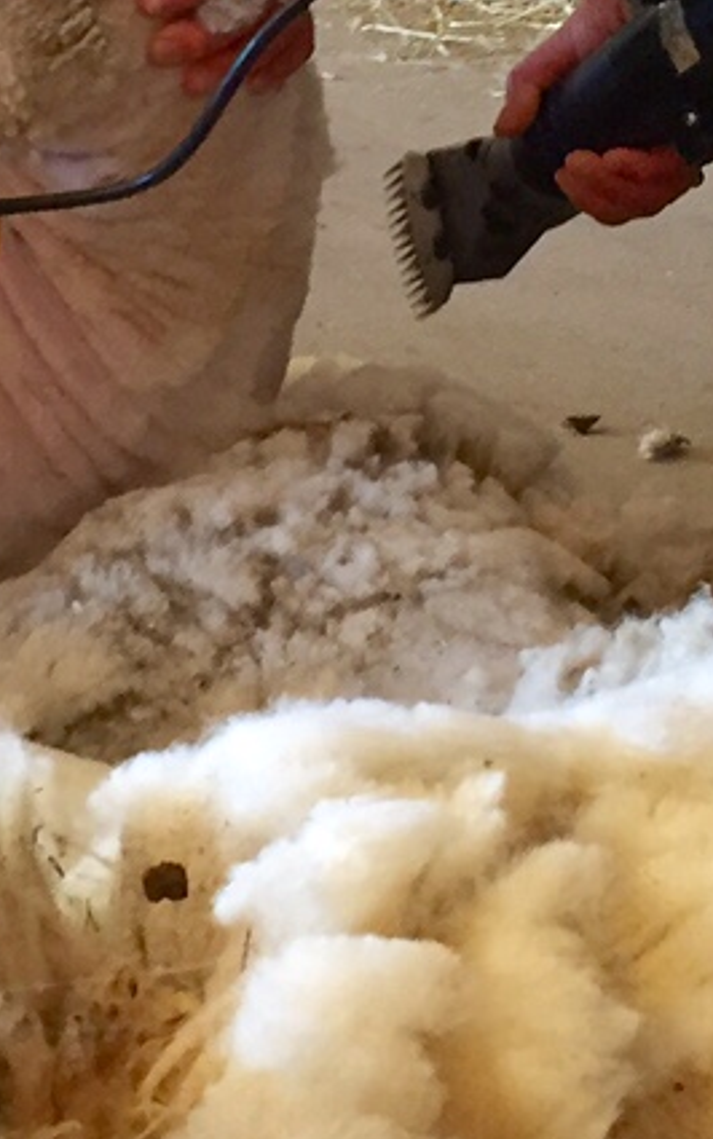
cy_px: 180
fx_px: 3665
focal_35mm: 118
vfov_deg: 17.5
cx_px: 86
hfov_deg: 11.1
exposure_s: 1/30
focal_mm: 4.15
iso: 100
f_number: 2.2
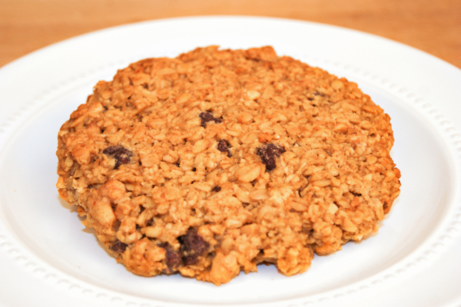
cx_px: 230
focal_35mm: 82
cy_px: 154
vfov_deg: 16.6
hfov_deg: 24.6
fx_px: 1056
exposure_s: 1/160
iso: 125
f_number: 5.6
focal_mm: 55
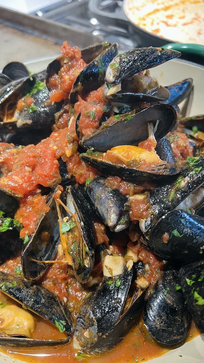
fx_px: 279
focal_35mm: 29
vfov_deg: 66.1
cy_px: 184
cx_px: 86
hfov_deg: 40.1
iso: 320
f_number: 1.5
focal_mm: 5.7
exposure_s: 1/60
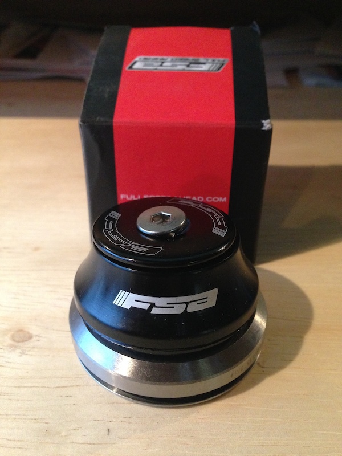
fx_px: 435
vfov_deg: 55.4
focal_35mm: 33
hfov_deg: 42.9
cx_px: 171
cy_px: 228
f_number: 2.4
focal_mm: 4.12
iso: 500
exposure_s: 1/15
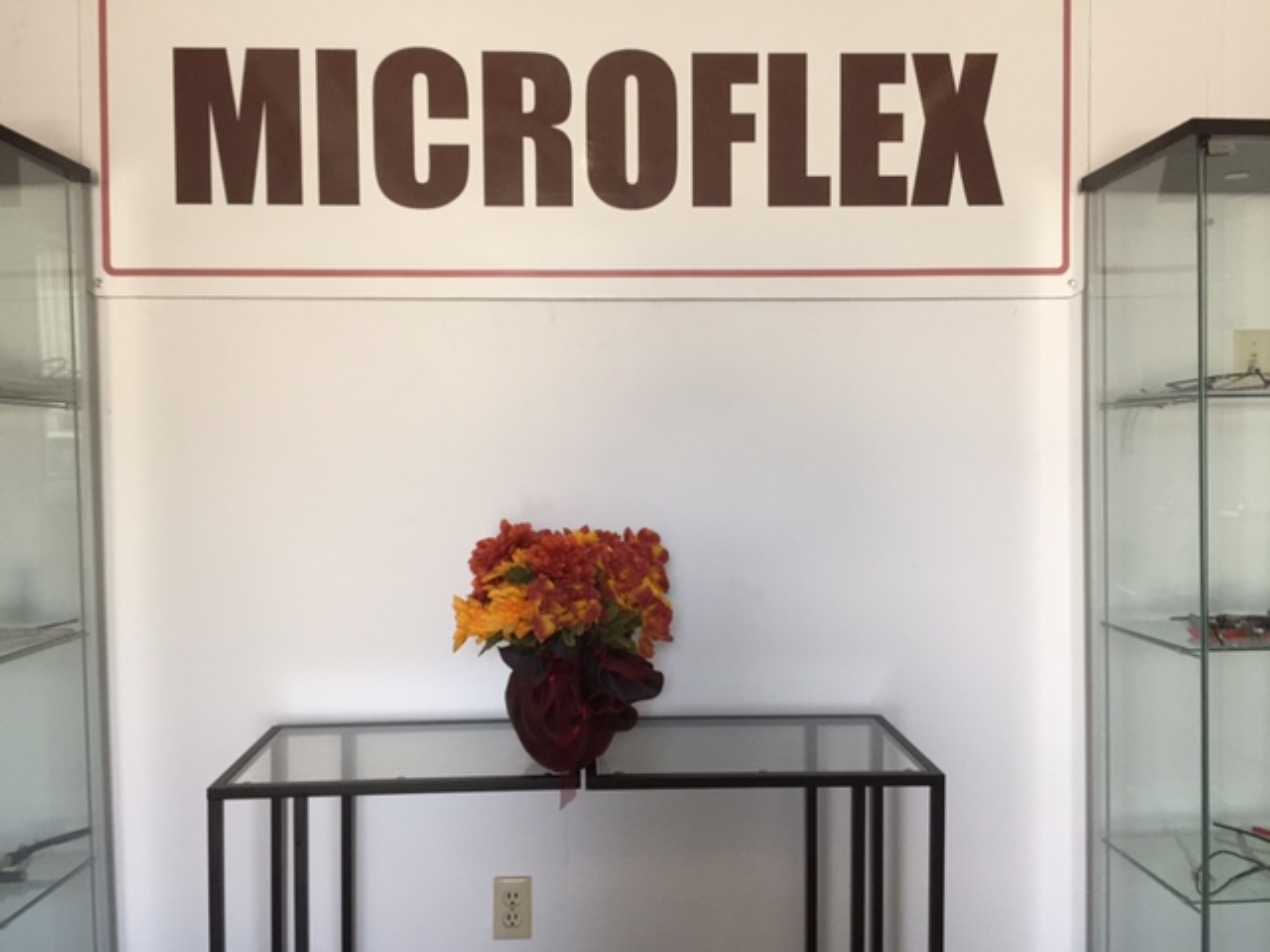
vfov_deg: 48.2
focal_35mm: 29
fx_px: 1064
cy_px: 476
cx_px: 635
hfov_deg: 61.7
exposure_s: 1/30
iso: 50
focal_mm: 4.15
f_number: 2.2
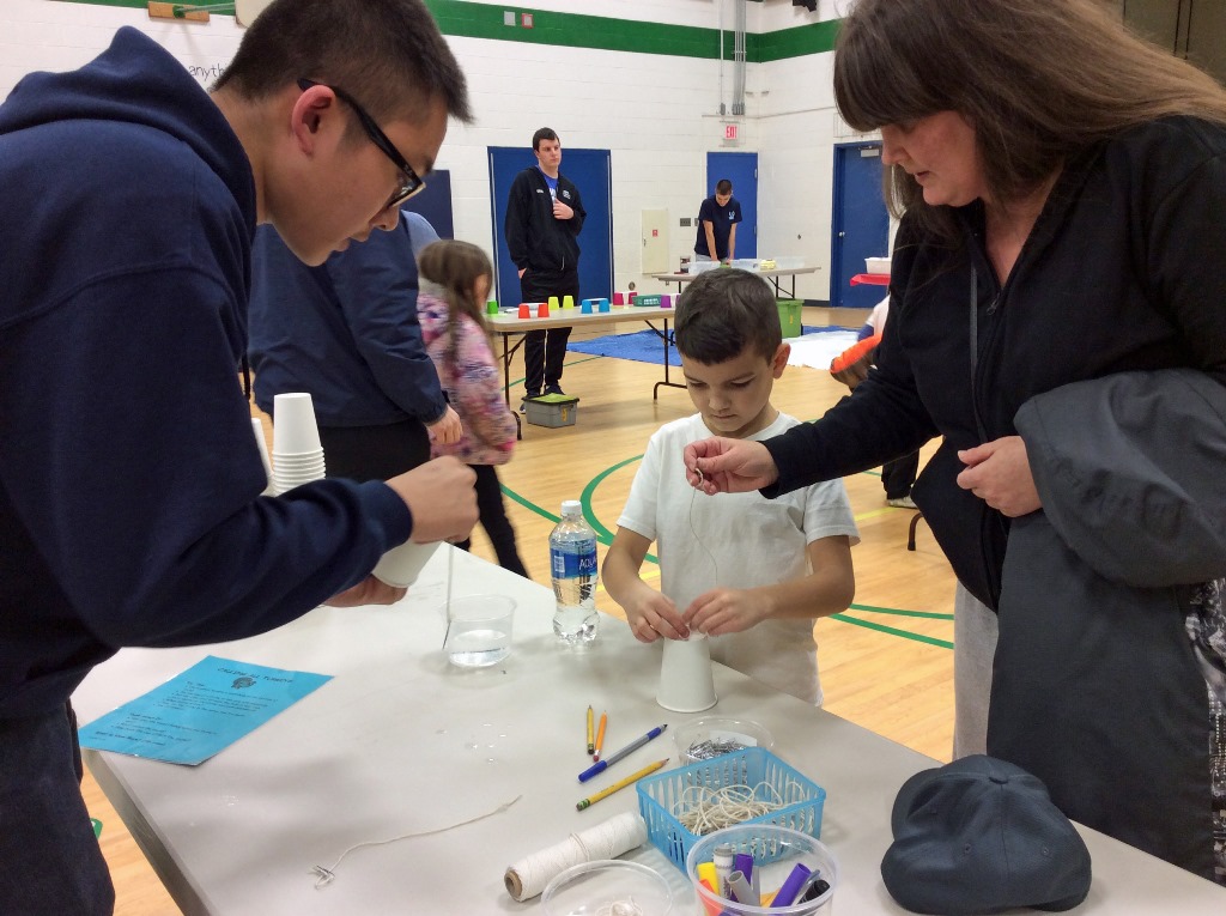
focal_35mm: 32
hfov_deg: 56.9
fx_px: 1132
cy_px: 458
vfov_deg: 44.1
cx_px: 613
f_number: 2.4
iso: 40
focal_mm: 3.3
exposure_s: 1/24
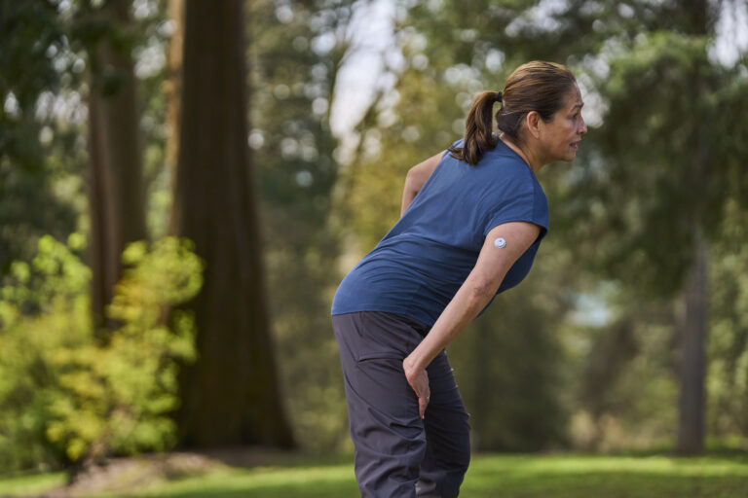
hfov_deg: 13.9
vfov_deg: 9.3
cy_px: 249
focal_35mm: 148
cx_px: 374
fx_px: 3075
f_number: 3.5
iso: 320
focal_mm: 148
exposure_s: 1/1600
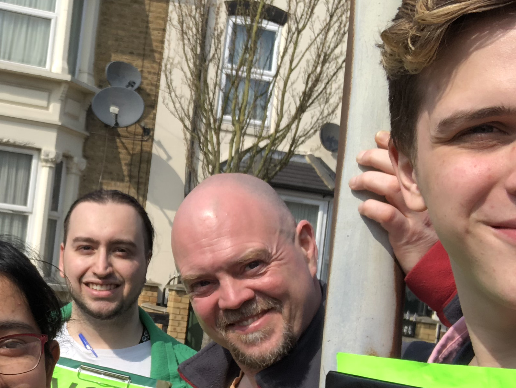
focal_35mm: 62
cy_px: 237
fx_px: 925
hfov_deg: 30.2
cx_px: 83
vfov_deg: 23.6
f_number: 2.2
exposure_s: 1/1167
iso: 20
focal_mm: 2.87
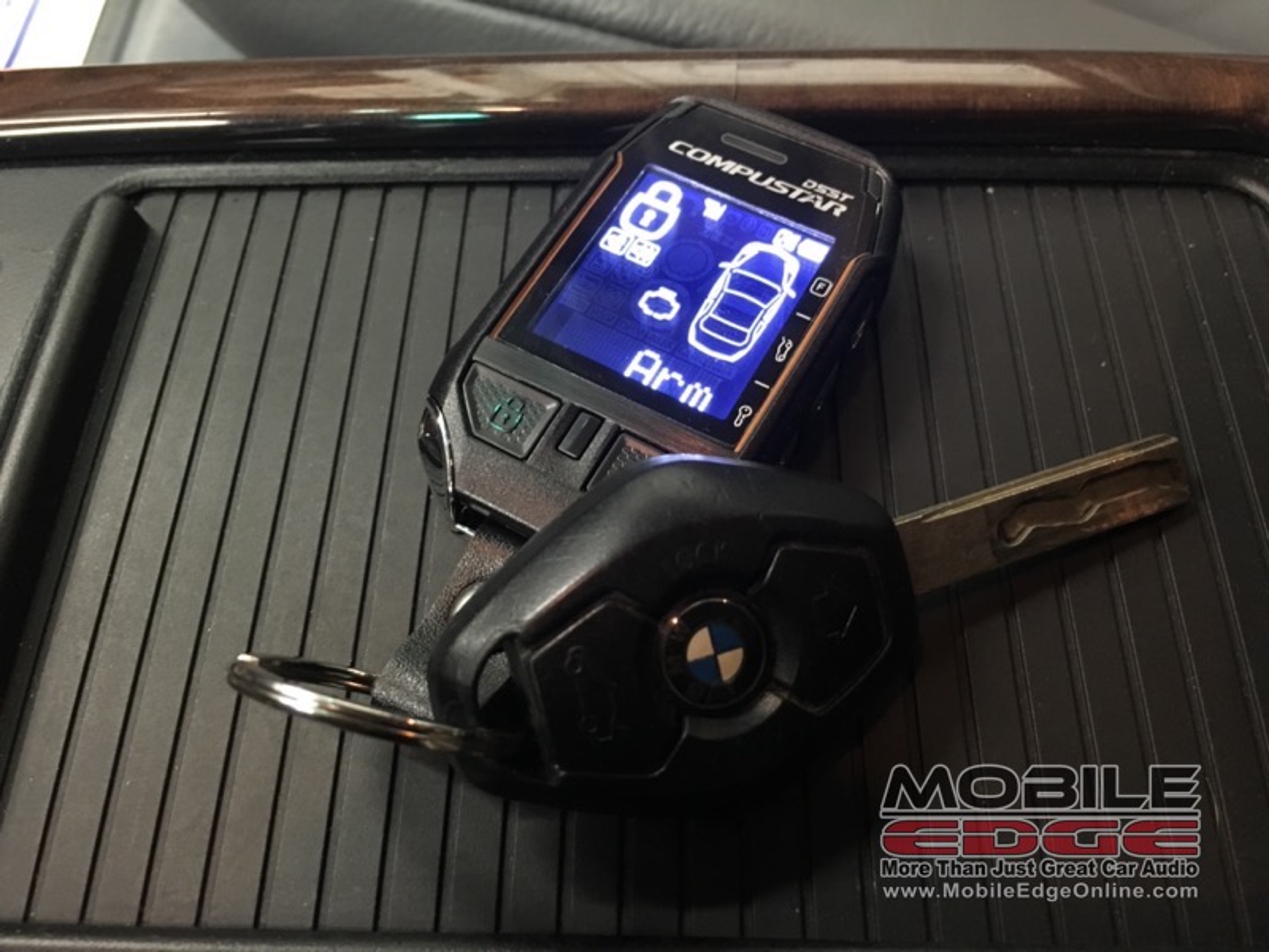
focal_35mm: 29
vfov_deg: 48.2
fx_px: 1063
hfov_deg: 61.7
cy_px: 476
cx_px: 634
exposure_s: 1/15
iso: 400
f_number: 2.2
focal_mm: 4.15
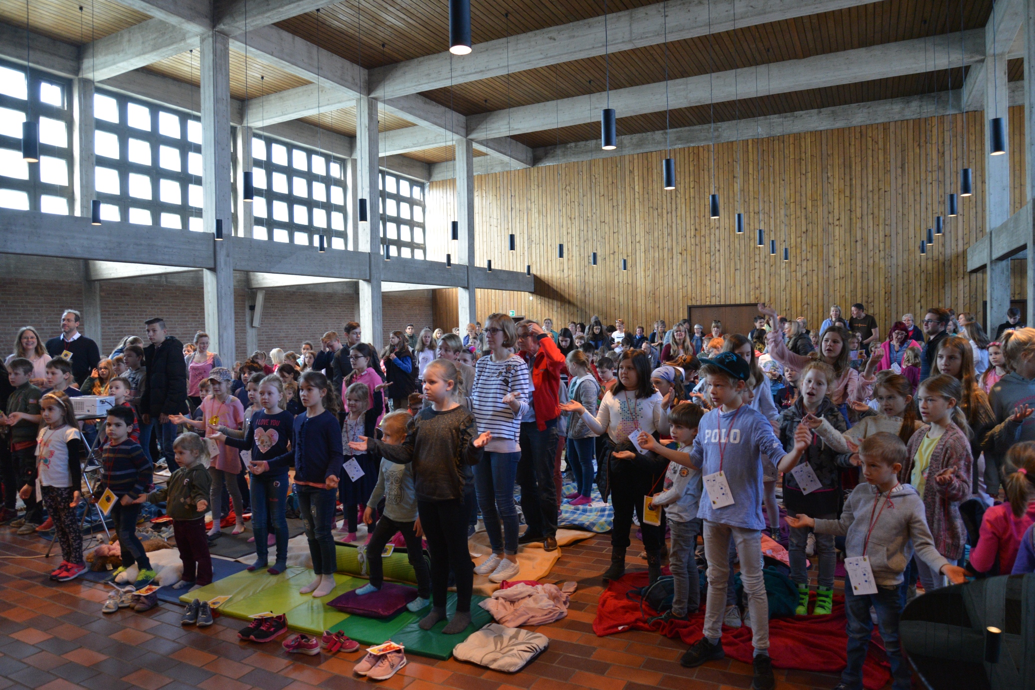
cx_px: 518
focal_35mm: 24
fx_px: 690
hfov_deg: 73.7
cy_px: 345
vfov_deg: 53.1
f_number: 4
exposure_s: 1/60
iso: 2000
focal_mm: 24
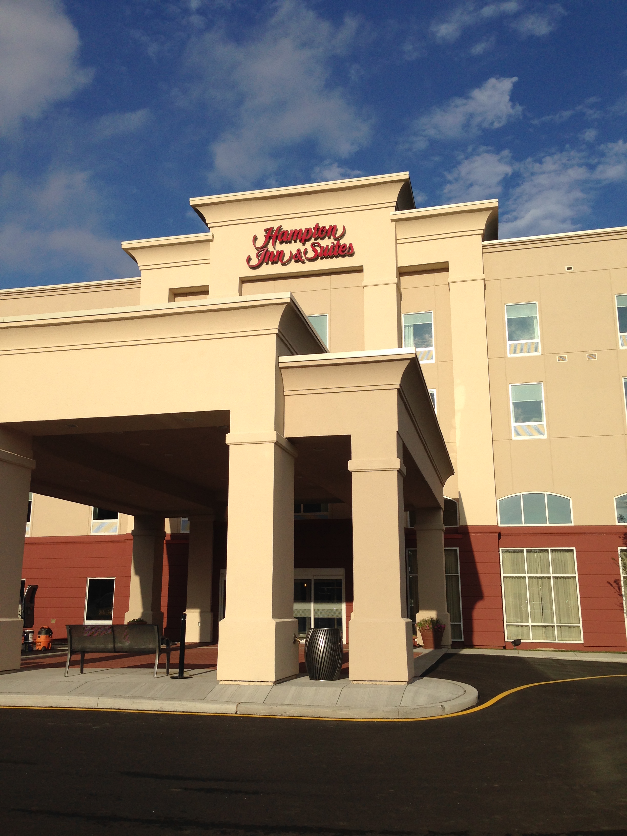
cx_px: 314
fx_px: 797
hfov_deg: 42.9
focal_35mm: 33
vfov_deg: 55.4
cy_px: 418
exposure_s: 1/2710
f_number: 2.4
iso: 50
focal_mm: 4.12
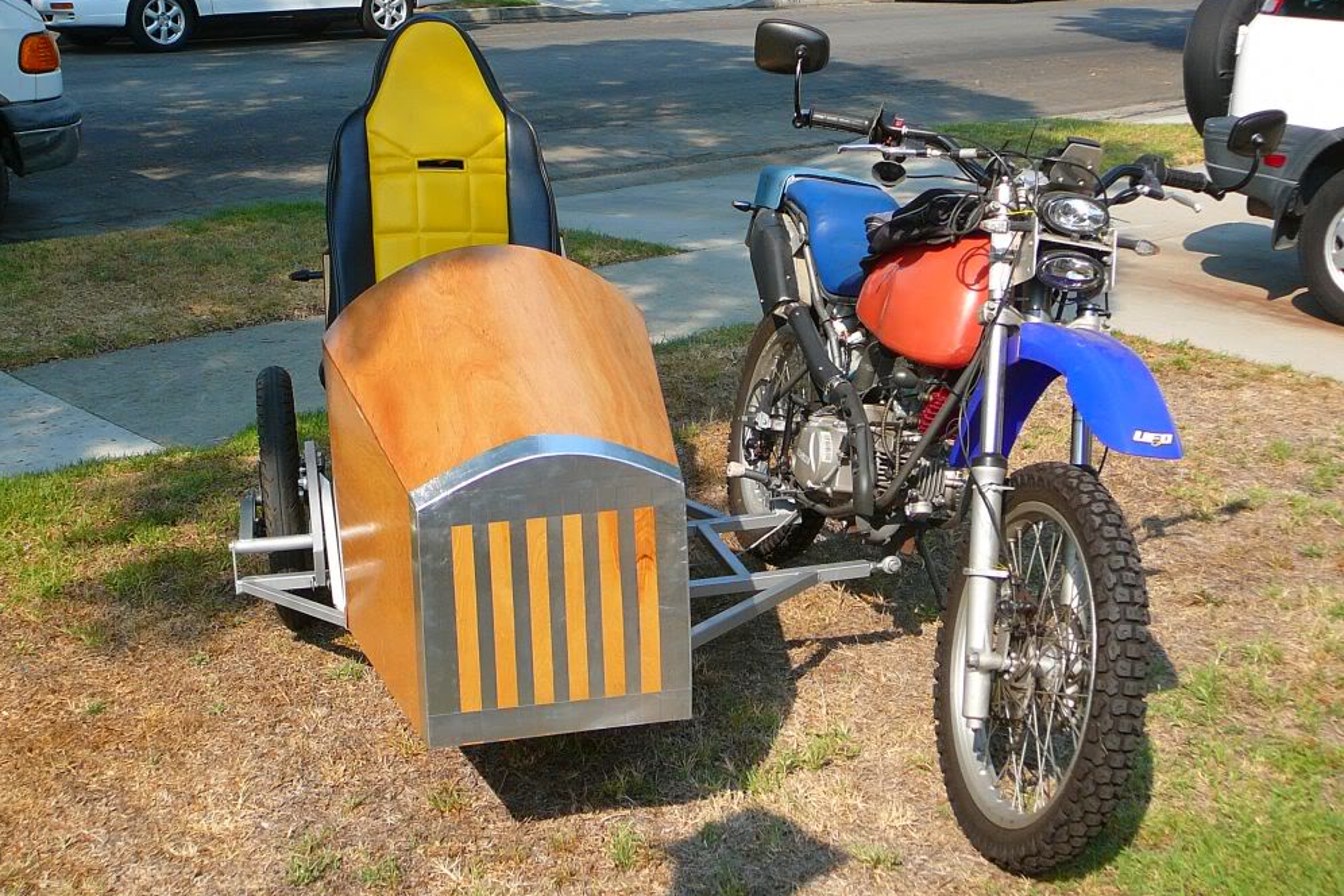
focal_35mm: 47
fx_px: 1755
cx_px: 672
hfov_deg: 41.9
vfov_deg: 28.6
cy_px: 422
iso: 80
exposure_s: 1/640
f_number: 3.2
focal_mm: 6.7
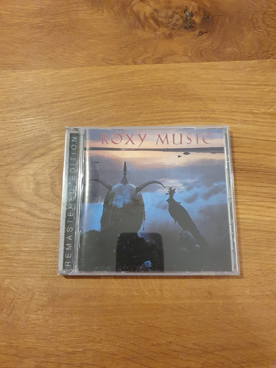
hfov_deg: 53.1
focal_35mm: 26
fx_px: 276
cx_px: 138
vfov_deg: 67.3
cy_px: 184
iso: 640
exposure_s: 1/50
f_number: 1.5
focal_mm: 4.32
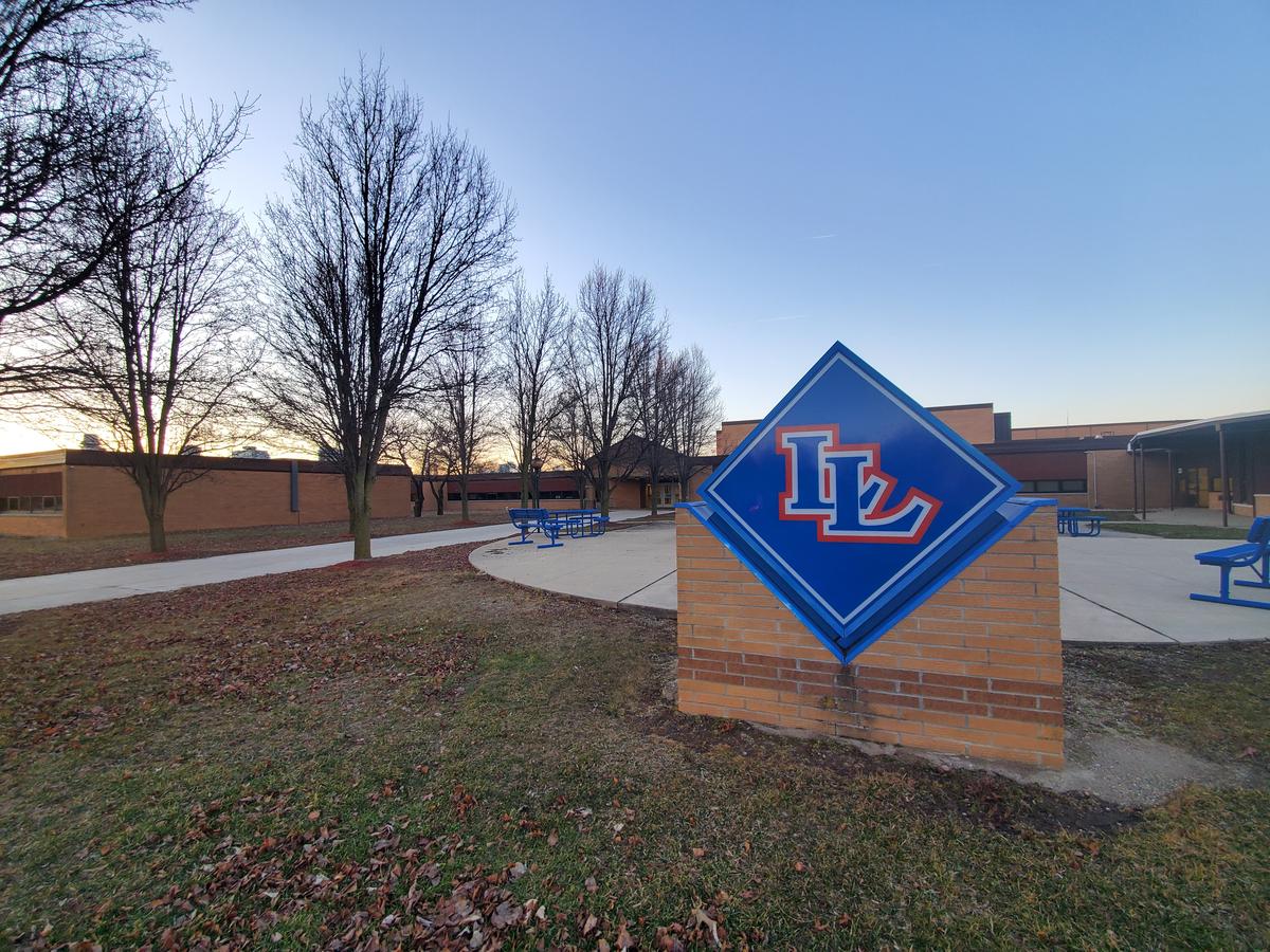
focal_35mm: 13
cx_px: 635
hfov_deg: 106.2
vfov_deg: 89.9
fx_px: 477
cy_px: 476
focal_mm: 1.8
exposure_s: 1/59
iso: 50
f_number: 2.2
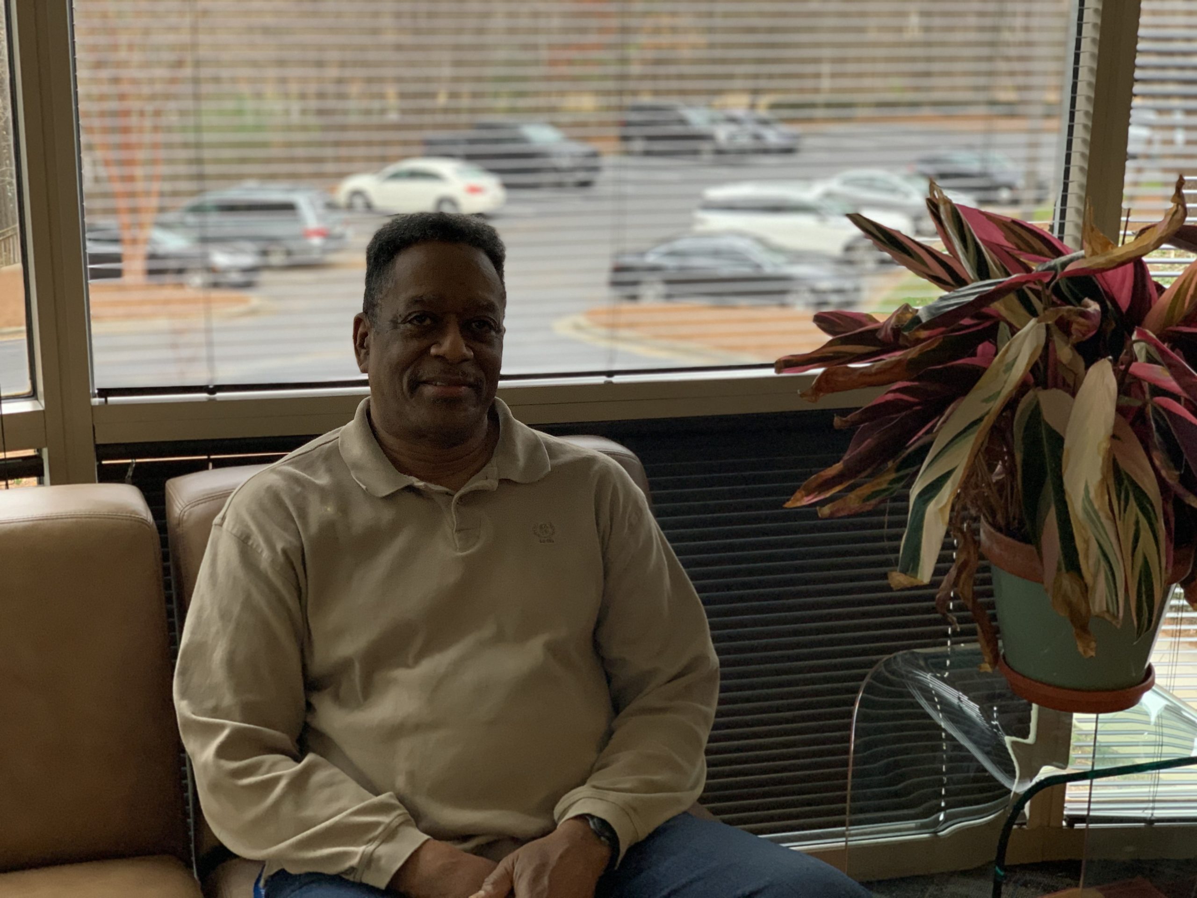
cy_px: 449
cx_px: 598
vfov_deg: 28.0
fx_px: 1798
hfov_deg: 36.8
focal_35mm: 52
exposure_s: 1/103
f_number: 2.4
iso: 125
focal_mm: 6
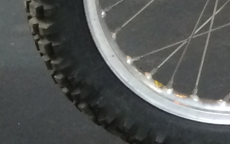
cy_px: -200
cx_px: 705
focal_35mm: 200
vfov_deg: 6.3
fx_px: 1253
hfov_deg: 8.6
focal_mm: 4.12
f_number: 2.2
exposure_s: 1/30
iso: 50
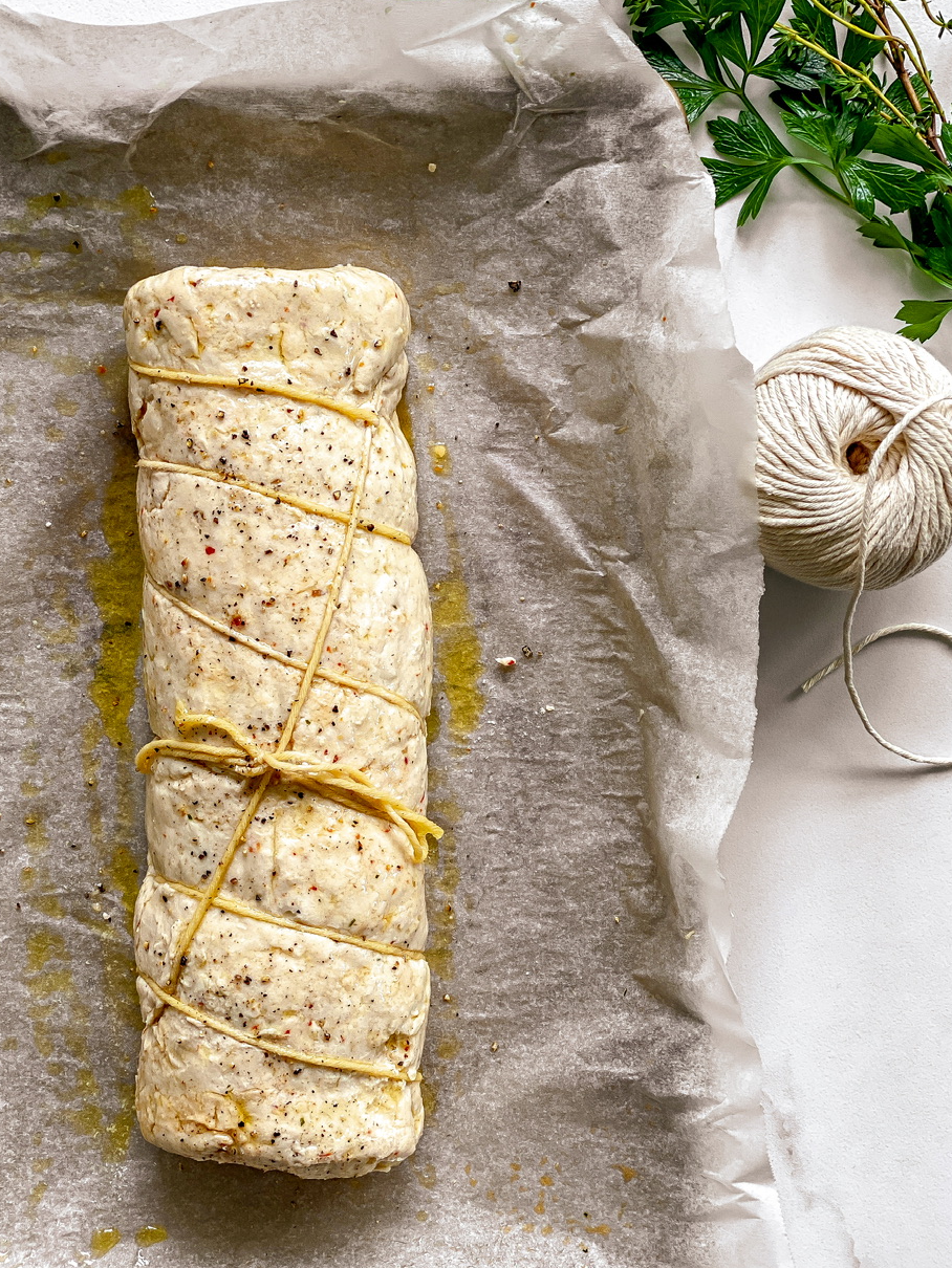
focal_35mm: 55
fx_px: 2016
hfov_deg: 26.6
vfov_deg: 34.9
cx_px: 477
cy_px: 599
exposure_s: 1/120
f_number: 2
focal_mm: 6
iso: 32
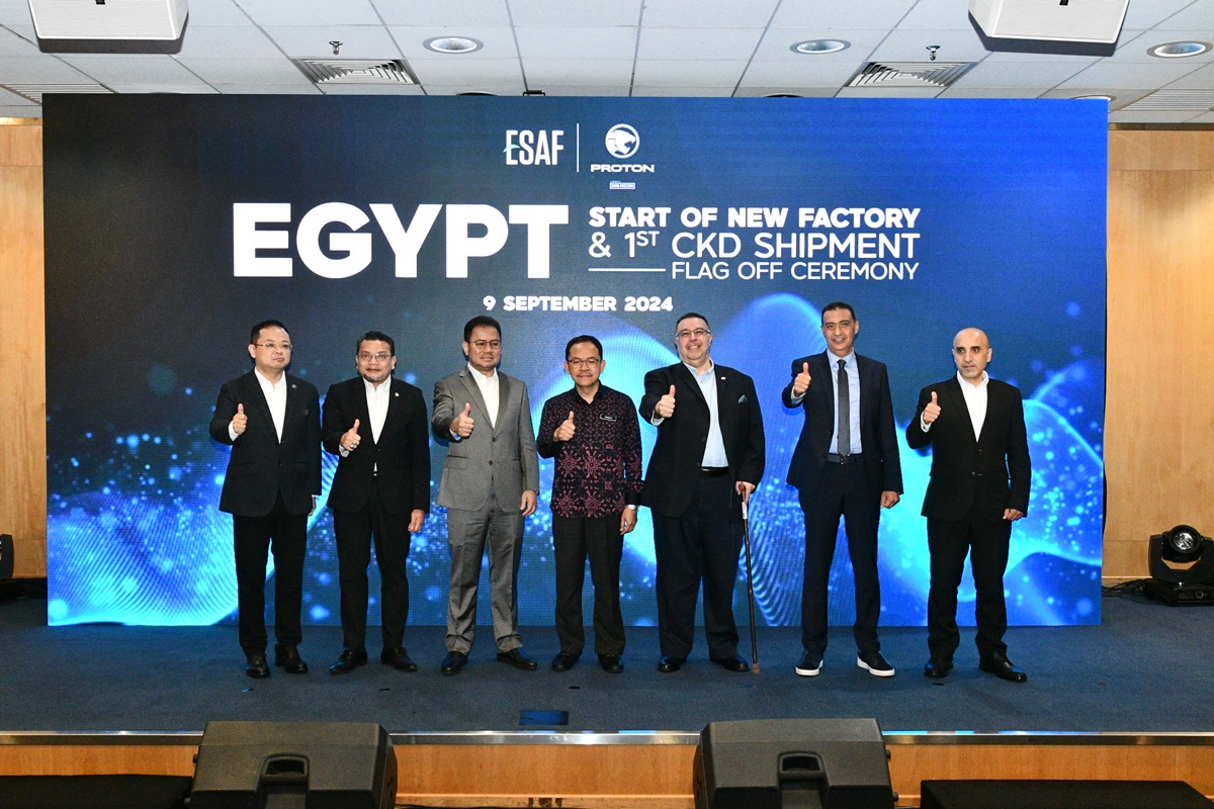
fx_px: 1214
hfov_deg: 53.1
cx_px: 607
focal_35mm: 36
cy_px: 404
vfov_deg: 36.9
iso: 6400
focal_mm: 24
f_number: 11
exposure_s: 1/60
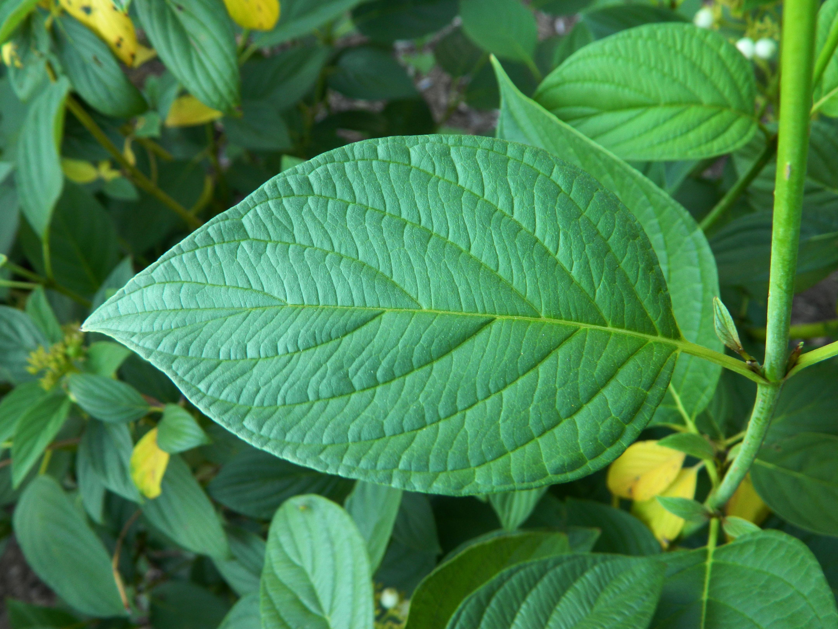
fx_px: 847
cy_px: 314
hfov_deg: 52.6
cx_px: 419
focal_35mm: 35
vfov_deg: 40.7
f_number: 3.3
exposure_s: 1/50
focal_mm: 6.2
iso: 80
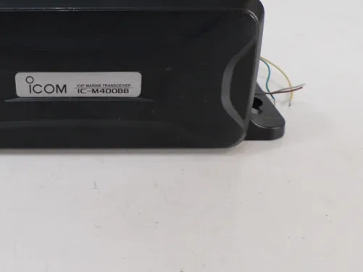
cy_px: 75
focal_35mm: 45
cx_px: 83
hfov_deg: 40.7
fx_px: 472
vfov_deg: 31.7
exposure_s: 1/45
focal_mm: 4.5
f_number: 2.5
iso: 80
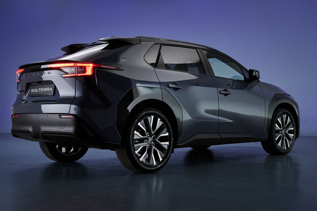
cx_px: 158
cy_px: 106
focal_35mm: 50
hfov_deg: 39.6
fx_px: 440
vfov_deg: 27.0
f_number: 9
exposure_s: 1/6
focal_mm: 50
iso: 500
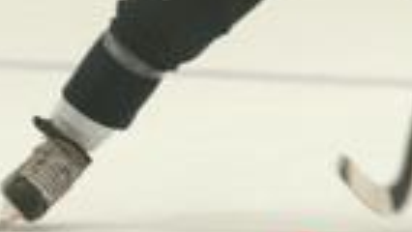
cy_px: -51
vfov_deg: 1.2
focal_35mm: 1006
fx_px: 10995
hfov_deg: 2.1
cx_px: 78
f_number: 3.2
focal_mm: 165
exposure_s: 1/200
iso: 400
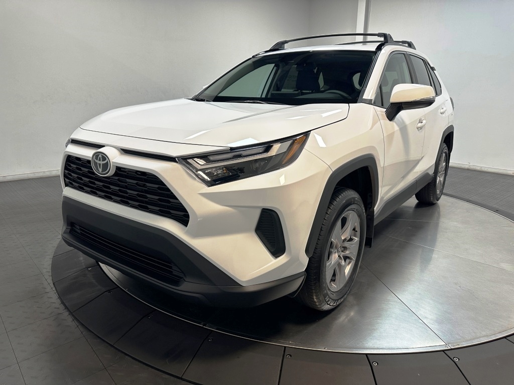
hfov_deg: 71.6
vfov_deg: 56.8
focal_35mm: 24
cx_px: 257
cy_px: 192
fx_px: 356
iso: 160
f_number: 1.78
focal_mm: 6.86
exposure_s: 1/60
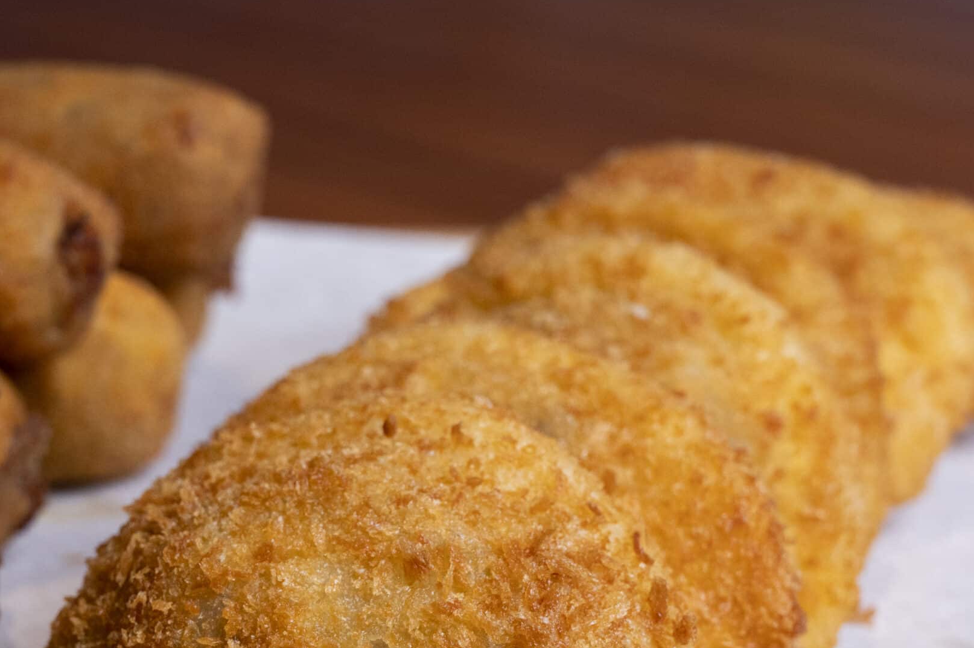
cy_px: 497
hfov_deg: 18.4
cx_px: 579
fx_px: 3001
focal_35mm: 111
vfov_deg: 12.3
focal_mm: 70
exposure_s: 1/160
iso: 1600
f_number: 9
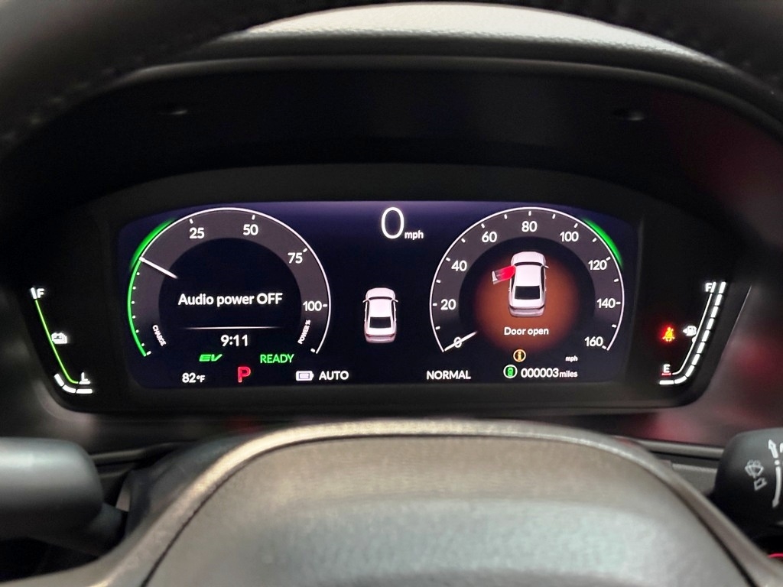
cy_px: 294
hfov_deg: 39.7
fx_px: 1086
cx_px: 392
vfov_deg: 30.3
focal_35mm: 48
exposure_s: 1/24
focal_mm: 6.86
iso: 640
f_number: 1.78
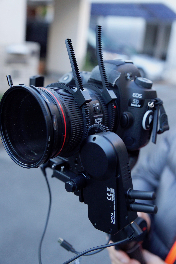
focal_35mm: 40
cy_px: 132
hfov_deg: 33.4
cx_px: 88
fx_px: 293
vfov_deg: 48.4
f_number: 4.5
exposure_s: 1/50
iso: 800
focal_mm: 40
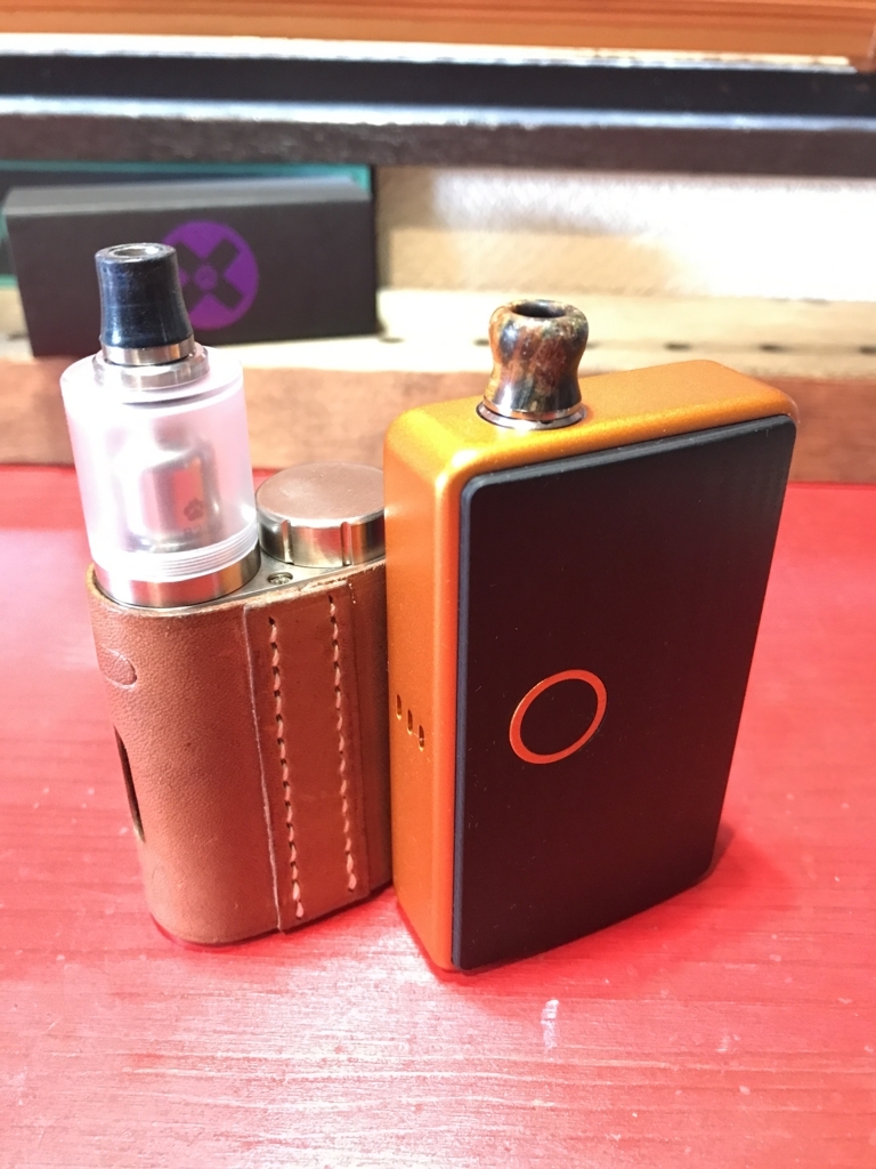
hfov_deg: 49.7
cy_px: 584
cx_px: 438
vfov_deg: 63.4
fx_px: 945
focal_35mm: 28
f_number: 1.8
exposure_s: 1/15
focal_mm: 3.99
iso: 100
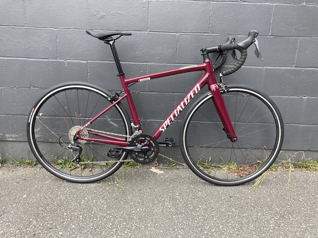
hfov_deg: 63.4
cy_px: 119
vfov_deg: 49.7
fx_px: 257
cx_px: 159
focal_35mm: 28
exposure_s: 1/333
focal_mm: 3.99
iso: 20
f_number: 1.8
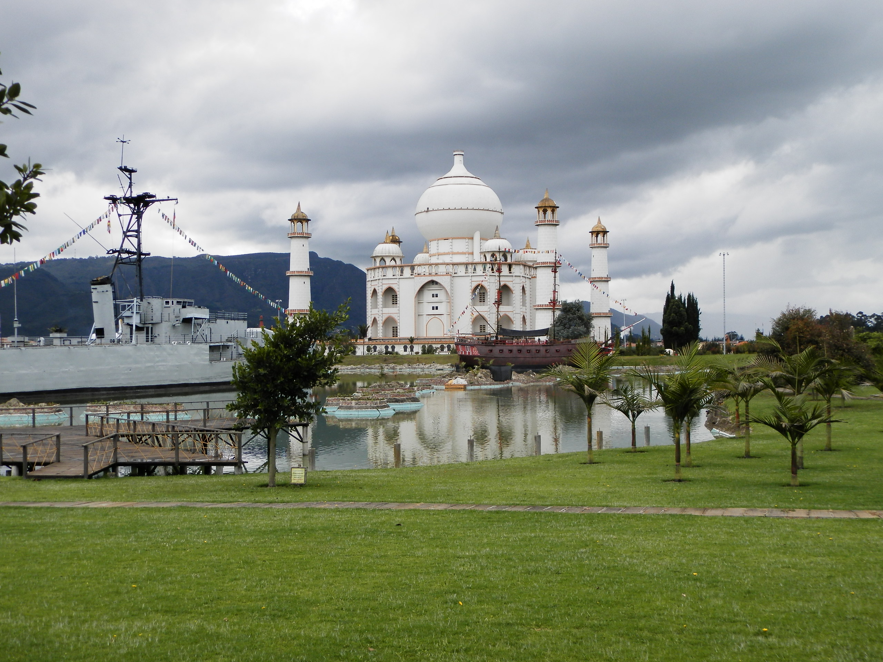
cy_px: 331
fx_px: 1020
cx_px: 442
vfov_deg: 36.0
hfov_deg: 46.8
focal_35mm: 40
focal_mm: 7.2
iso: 80
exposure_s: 1/80
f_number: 9.8
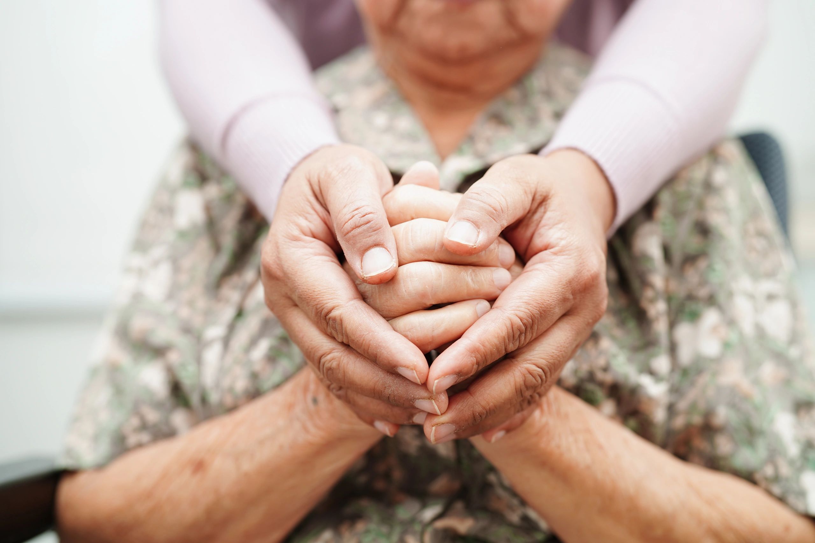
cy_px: 272
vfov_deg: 27.0
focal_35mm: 50
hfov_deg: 39.6
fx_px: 1132
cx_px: 408
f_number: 2.2
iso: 100
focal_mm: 50
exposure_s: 1/60
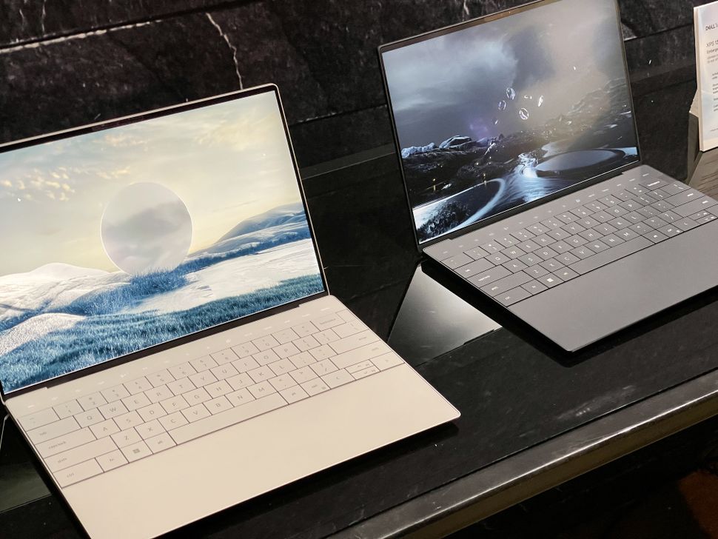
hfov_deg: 30.3
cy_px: 270
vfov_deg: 22.9
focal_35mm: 64
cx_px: 359
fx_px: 1328
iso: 200
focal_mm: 7.5
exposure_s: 1/60
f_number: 2.2
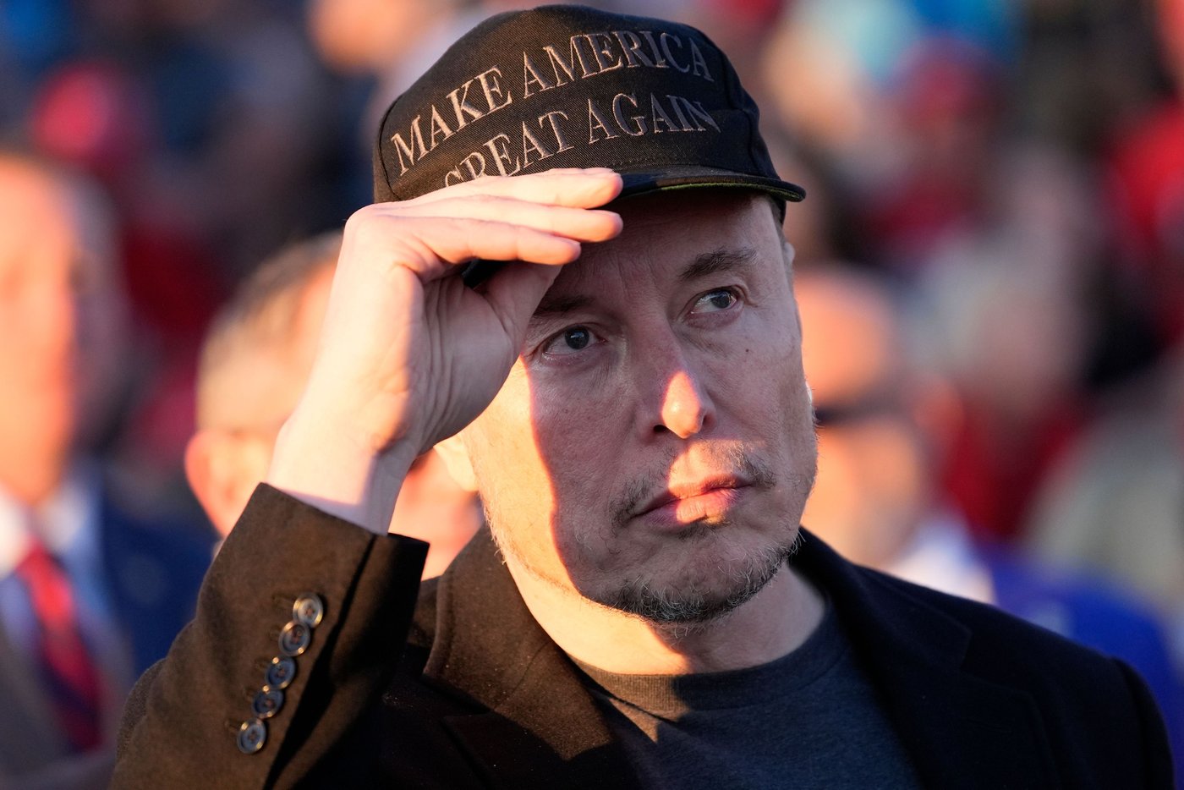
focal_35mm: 276
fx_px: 9079
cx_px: 592
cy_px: 395
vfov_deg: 5.0
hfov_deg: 7.5
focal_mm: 276
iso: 2500
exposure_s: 1/1250
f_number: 5.6
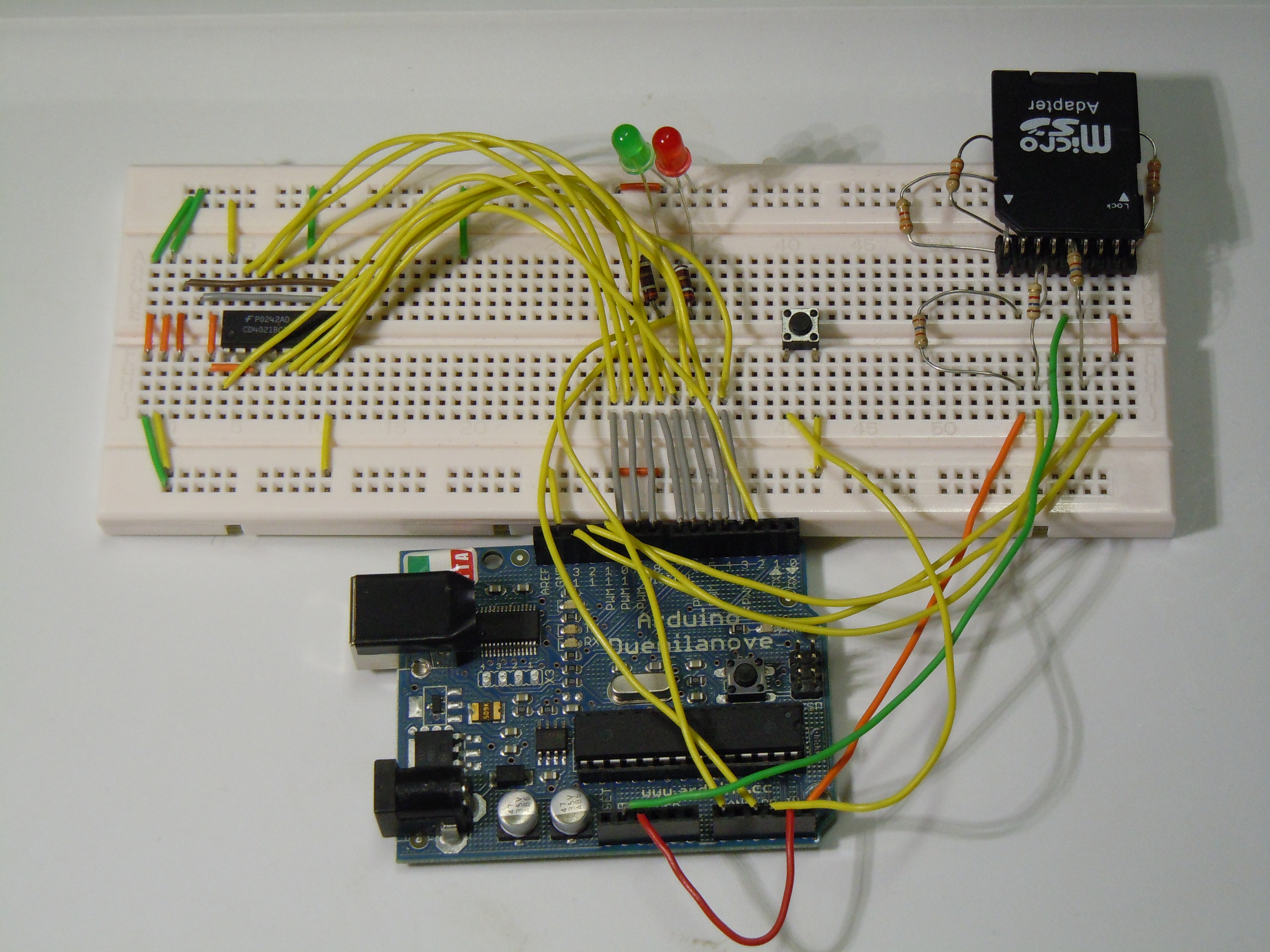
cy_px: 476
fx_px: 3265
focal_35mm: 89
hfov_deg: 22.0
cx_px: 635
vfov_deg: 16.6
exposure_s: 1/60
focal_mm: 16
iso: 400
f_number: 4.4
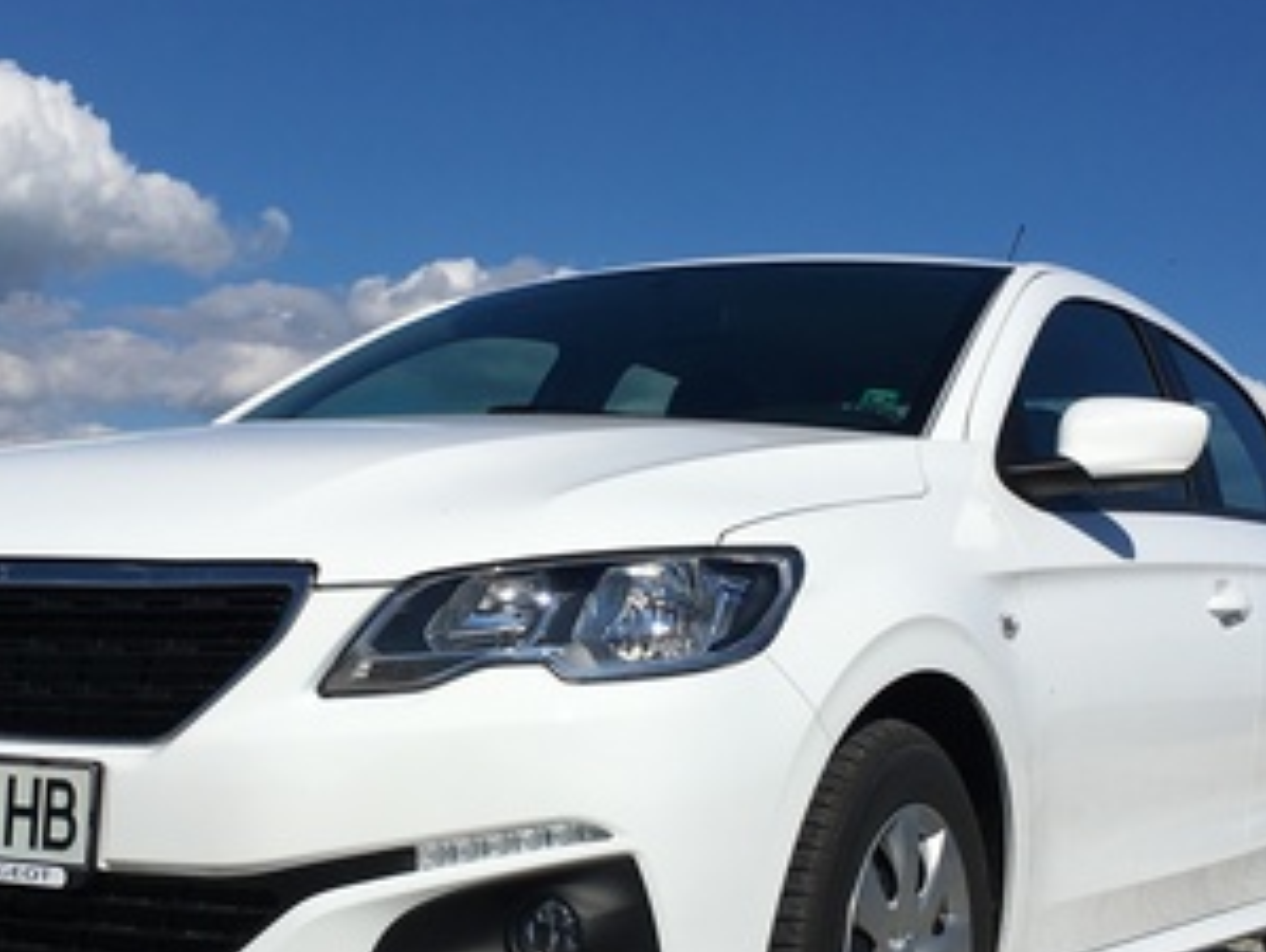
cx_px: 538
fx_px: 2270
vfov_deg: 23.7
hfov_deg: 31.1
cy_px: 559
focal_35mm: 62
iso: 25
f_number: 2.2
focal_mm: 4.15
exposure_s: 1/5128
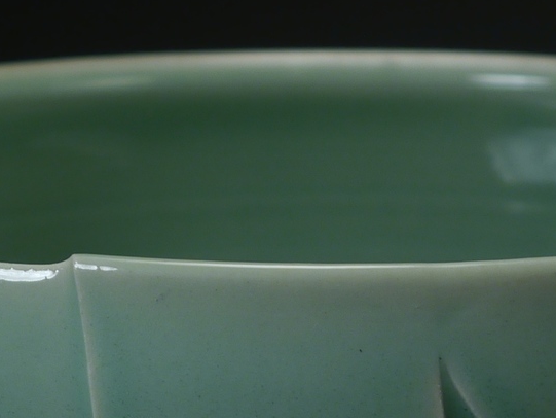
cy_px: 362
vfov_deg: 9.4
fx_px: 2522
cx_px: 259
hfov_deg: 12.6
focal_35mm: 157
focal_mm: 17
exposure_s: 1/250
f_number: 3.9
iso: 160
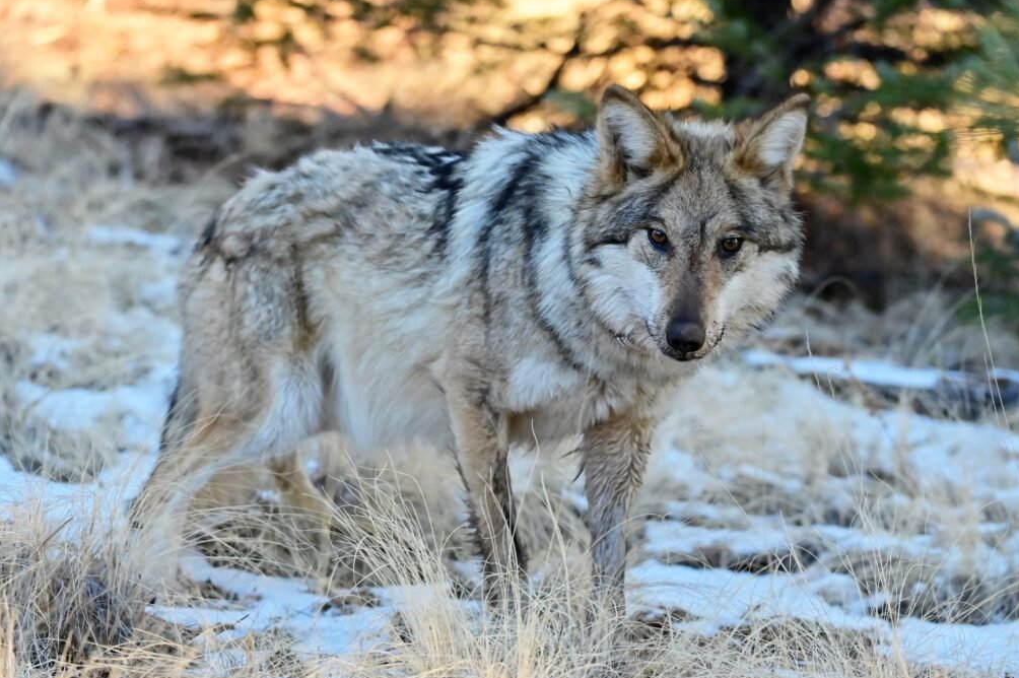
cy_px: 341
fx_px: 5770
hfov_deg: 10.1
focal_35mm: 204
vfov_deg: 6.7
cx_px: 519
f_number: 5
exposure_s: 1/1600
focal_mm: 200
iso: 5000
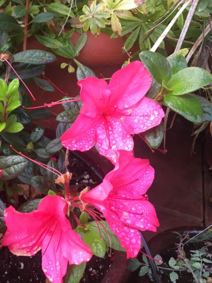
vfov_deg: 47.9
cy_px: 142
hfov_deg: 34.9
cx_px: 24
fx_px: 319
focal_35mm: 39
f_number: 2.2
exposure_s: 1/30
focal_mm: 4.15
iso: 32
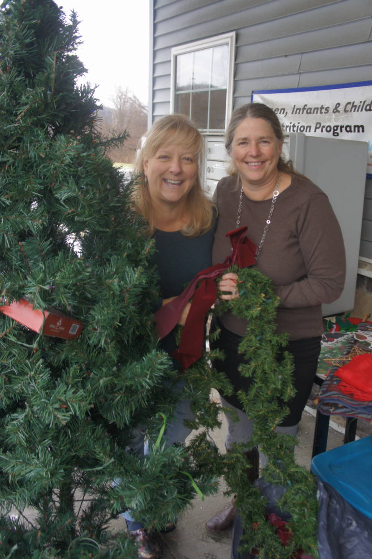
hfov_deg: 38.3
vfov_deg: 55.1
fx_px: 535
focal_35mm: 34
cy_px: 280
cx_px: 186
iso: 500
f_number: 4
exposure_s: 1/40
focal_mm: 23
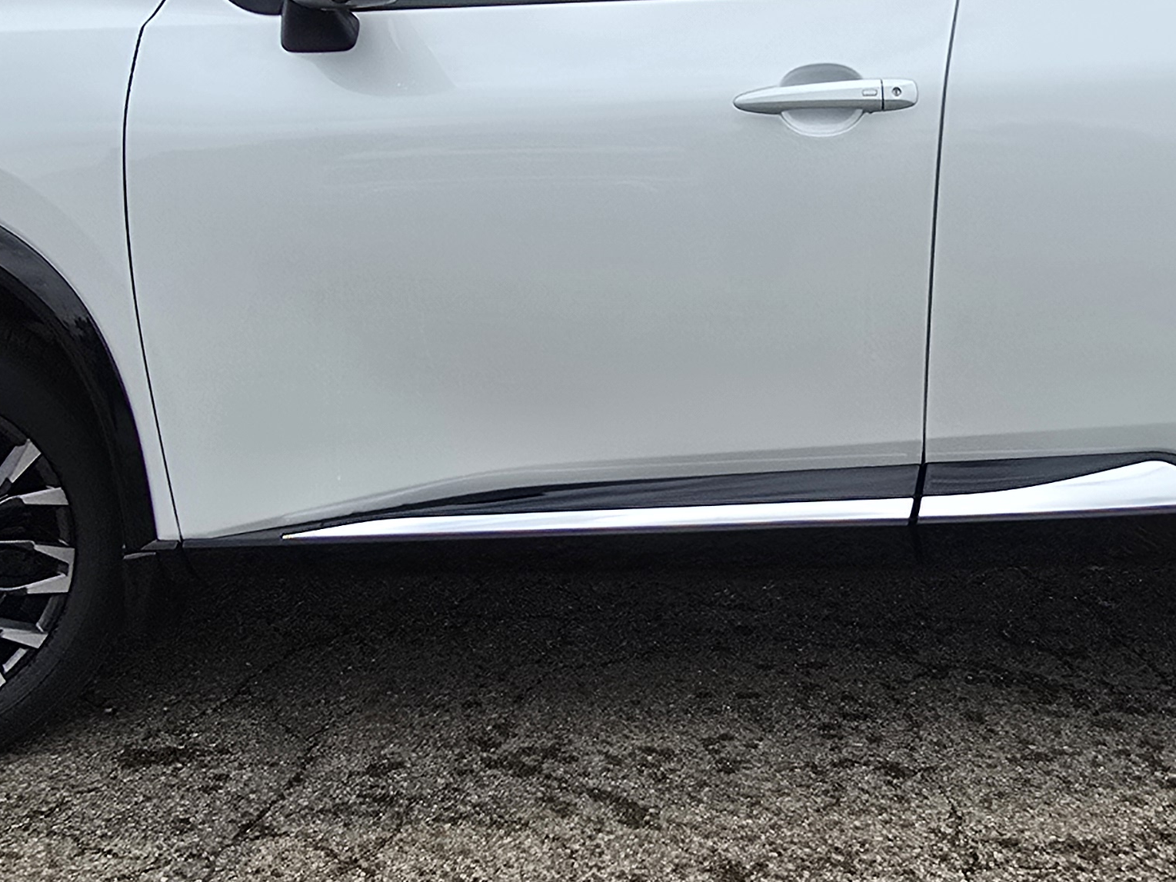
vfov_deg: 39.8
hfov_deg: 52.9
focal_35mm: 34
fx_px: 1155
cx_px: 789
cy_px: 155
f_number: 2.2
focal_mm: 2.2
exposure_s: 1/1457
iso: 50
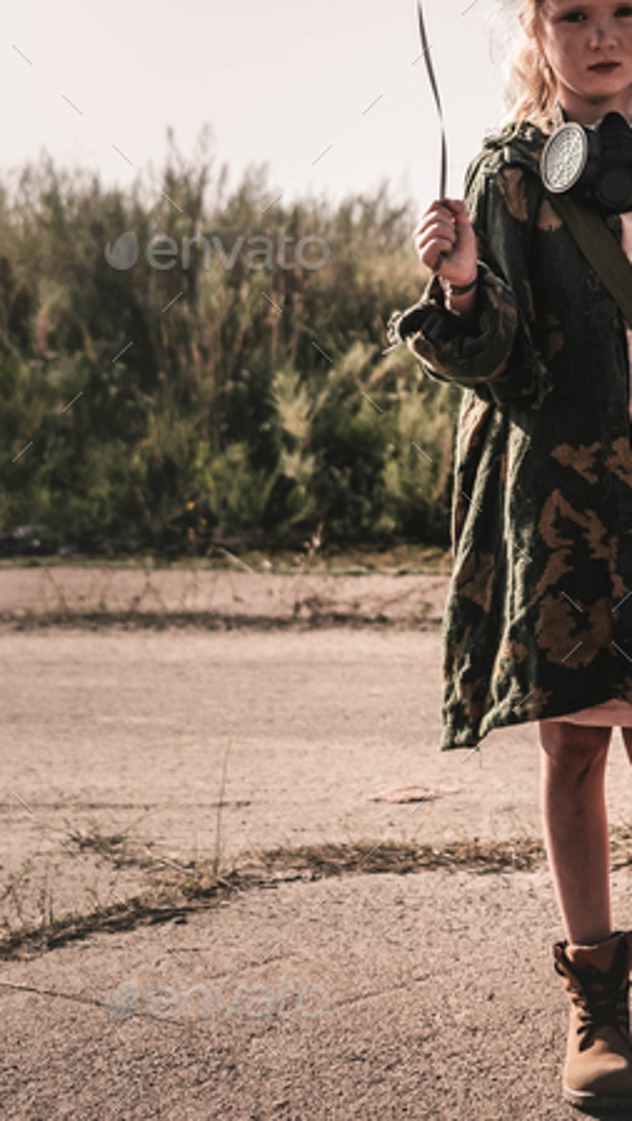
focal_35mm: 66
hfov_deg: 18.0
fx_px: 1964
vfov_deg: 31.1
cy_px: 232
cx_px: 585
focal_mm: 32
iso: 100
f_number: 3.2
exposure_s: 1/2500
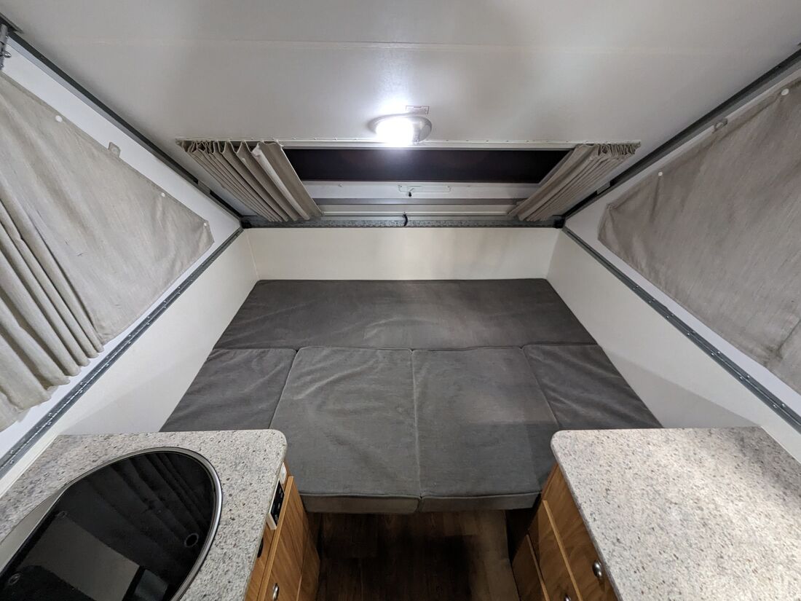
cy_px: 300
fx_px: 301
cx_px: 400
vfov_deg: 89.9
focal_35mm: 13
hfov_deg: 106.2
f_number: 2.2
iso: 359
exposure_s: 1/23.8
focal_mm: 1.95
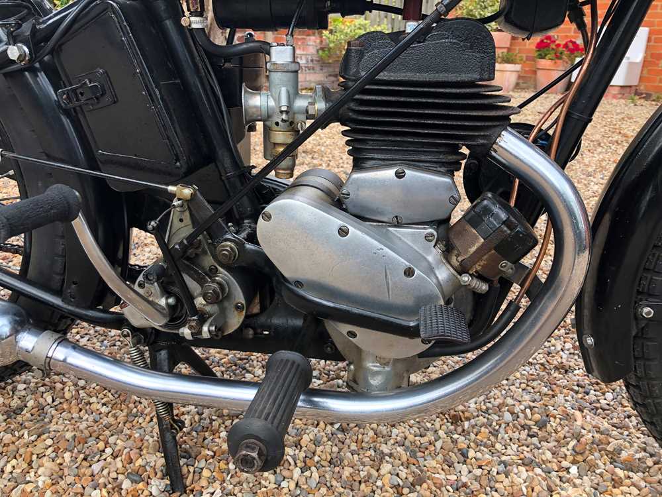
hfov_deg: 63.4
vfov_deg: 49.7
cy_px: 248
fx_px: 535
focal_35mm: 28
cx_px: 331
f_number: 1.8
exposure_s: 1/240
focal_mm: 3.99
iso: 20
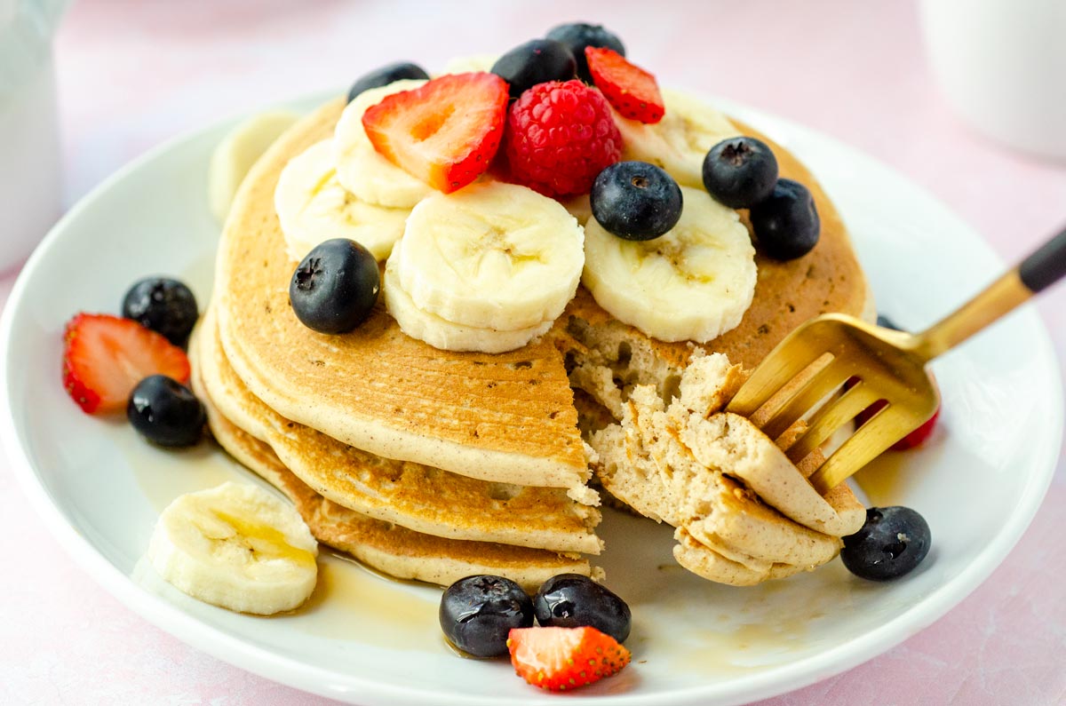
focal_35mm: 90
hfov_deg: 22.7
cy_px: 353
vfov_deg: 15.1
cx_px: 533
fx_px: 2660
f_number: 5.6
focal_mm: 60
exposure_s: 1/80
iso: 500
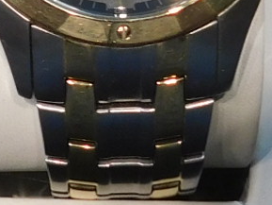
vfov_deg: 8.2
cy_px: 60
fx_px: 1423
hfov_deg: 10.9
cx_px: 84
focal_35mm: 181
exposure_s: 1/40
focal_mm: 4
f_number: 3
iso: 125
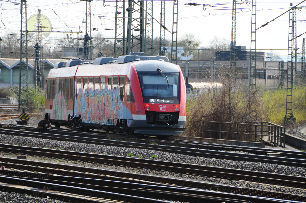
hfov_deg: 6.9
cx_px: 153
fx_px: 2547
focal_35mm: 300
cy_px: 102
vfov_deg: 4.6
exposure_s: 1/400
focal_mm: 200
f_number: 9
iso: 400
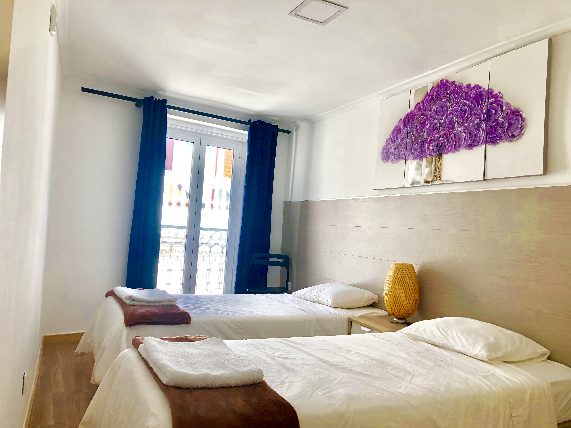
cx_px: 286
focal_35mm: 28
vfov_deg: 49.7
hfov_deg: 63.4
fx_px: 462
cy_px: 214
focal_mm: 3.99
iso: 25
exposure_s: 1/120
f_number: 1.8
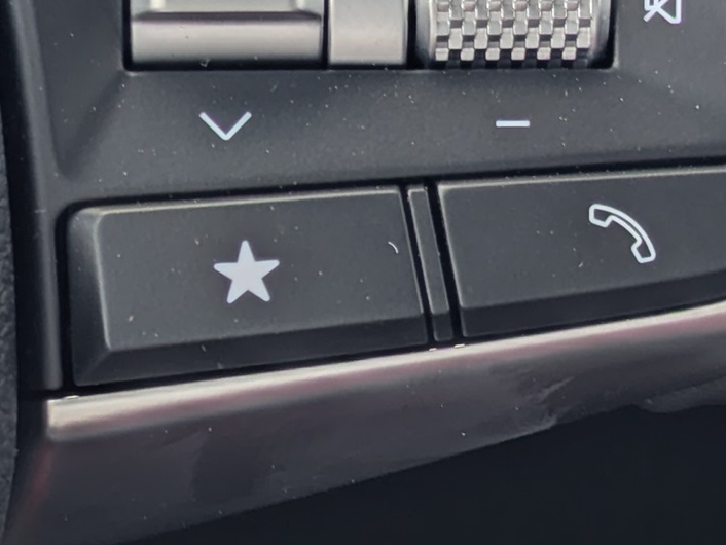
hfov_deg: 11.3
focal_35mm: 174
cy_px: 245
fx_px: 3651
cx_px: 96
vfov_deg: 8.5
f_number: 1.85
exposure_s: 1/157
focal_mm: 6.81
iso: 49
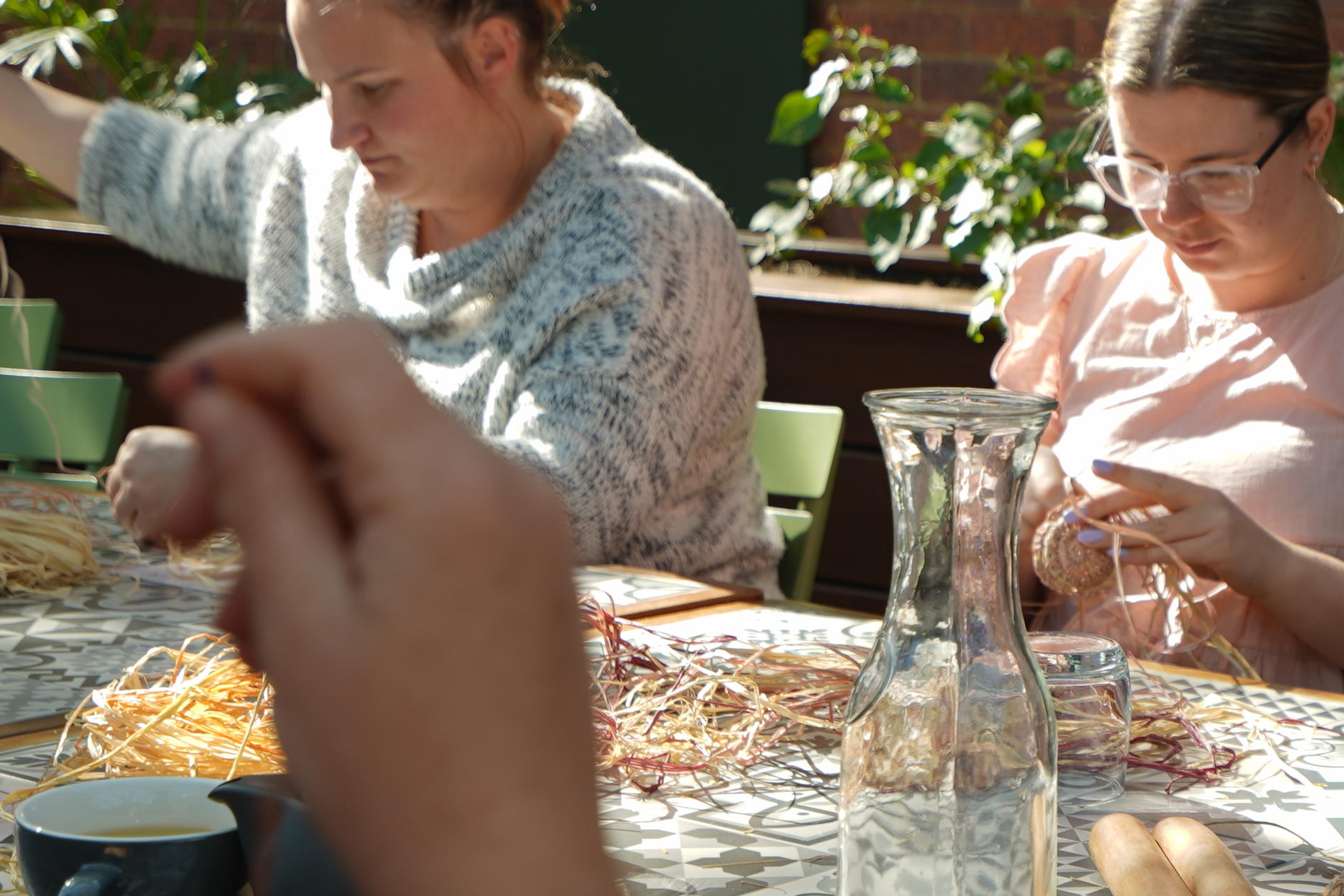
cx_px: 1299
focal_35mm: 92
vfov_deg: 14.9
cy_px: 419
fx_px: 3434
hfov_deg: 21.5
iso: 50
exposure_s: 1/30
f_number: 4
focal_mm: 35
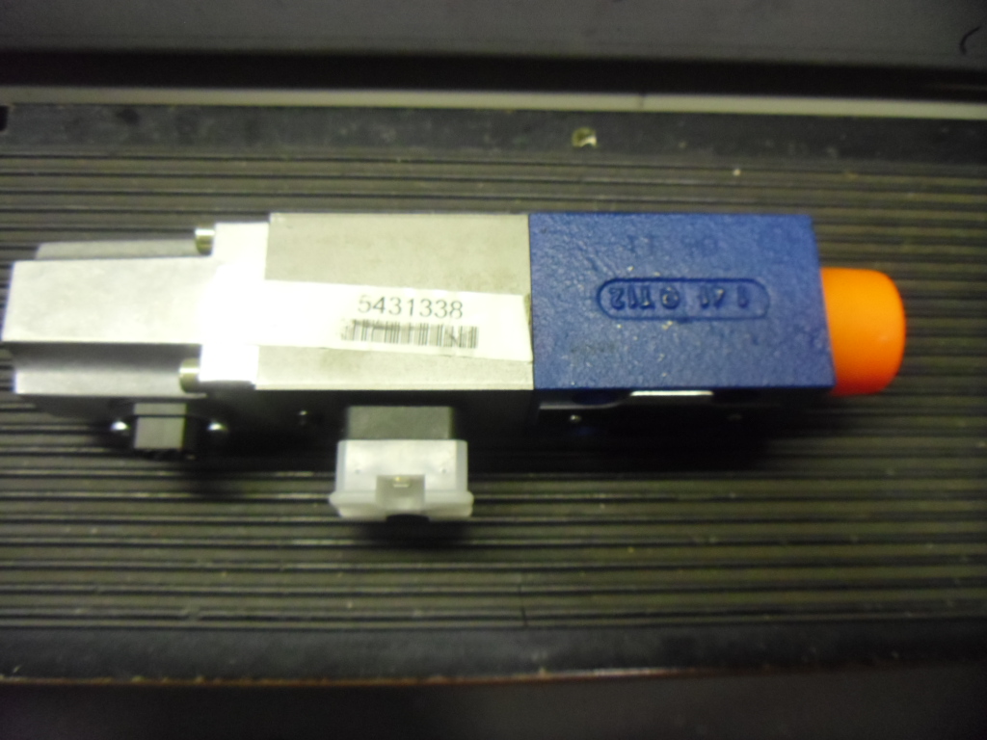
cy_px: 370
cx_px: 494
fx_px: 884
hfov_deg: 58.4
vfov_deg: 45.4
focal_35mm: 31
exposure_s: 1/22
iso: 400
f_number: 3.3
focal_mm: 5.6
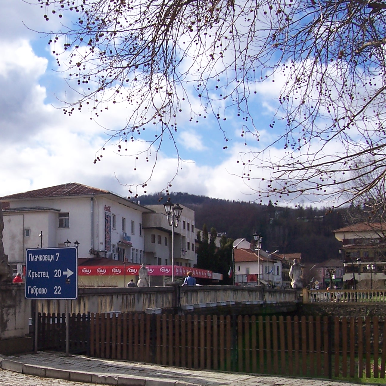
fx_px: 681
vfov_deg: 31.5
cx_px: 79
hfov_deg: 30.9
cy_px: 245
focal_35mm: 54
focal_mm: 5.6
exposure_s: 1/500
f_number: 5.6
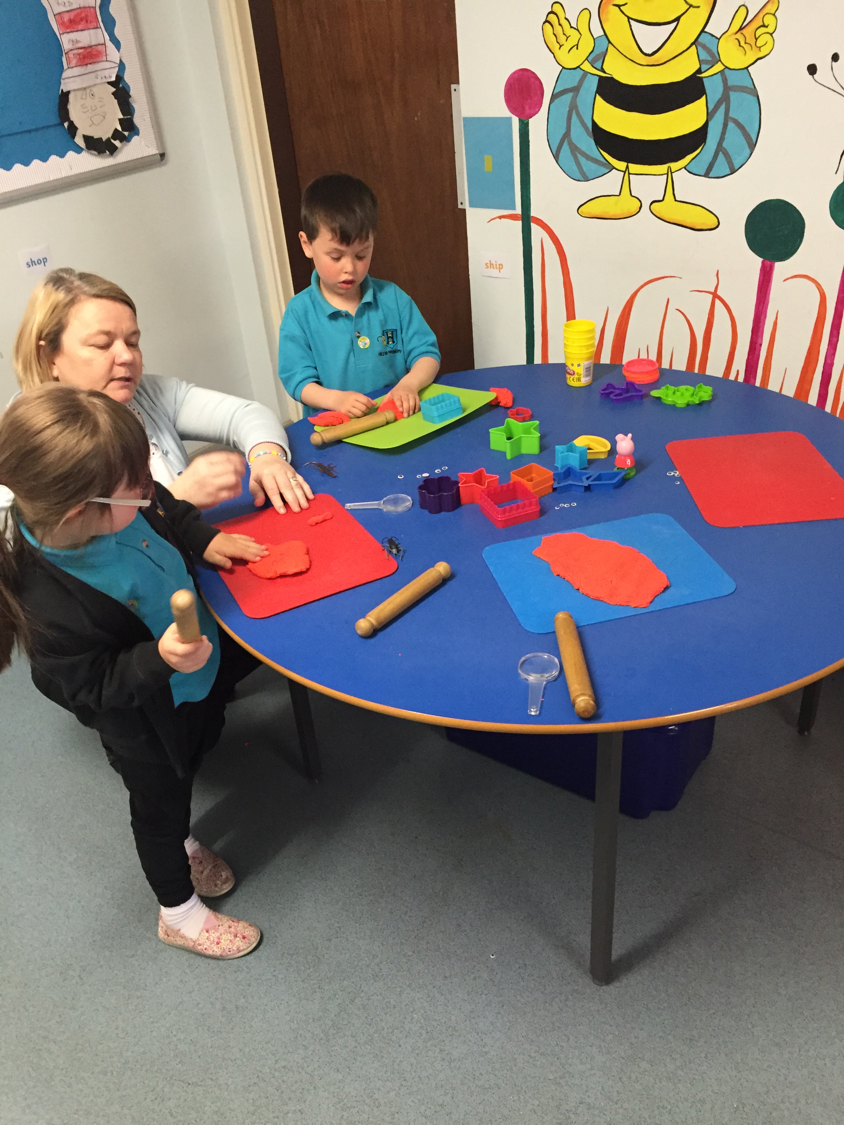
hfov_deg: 48.2
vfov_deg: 61.7
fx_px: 943
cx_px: 422
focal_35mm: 29
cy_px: 562
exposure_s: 1/33
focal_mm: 4.15
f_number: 2.2
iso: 250
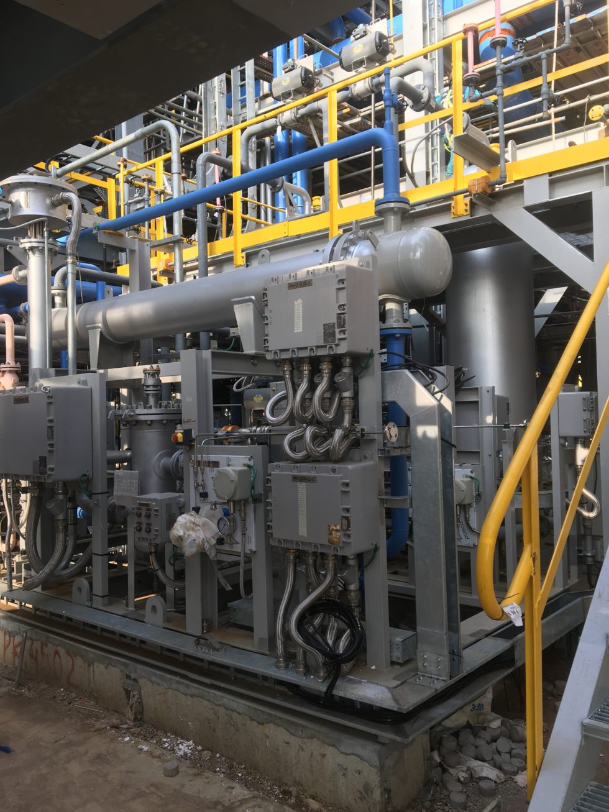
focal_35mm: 29
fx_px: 680
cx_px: 304
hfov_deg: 48.2
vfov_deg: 61.7
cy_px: 406
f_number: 2.2
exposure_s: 1/153
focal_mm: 4.15
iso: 25
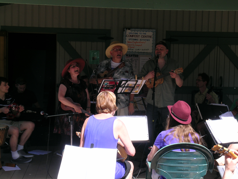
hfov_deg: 27.8
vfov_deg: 21.0
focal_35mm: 70
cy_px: 90
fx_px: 481
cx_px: 119
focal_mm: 14.5
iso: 50
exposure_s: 1/102
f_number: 6.9
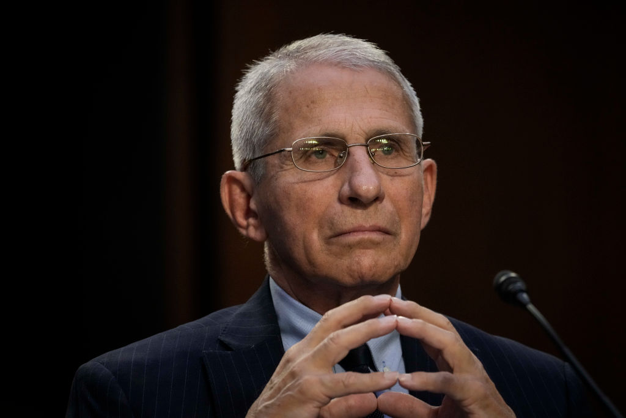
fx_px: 5426
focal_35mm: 312
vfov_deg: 4.4
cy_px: 209
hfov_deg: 6.6
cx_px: 313
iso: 5000
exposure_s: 1/320
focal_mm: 312
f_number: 5.6
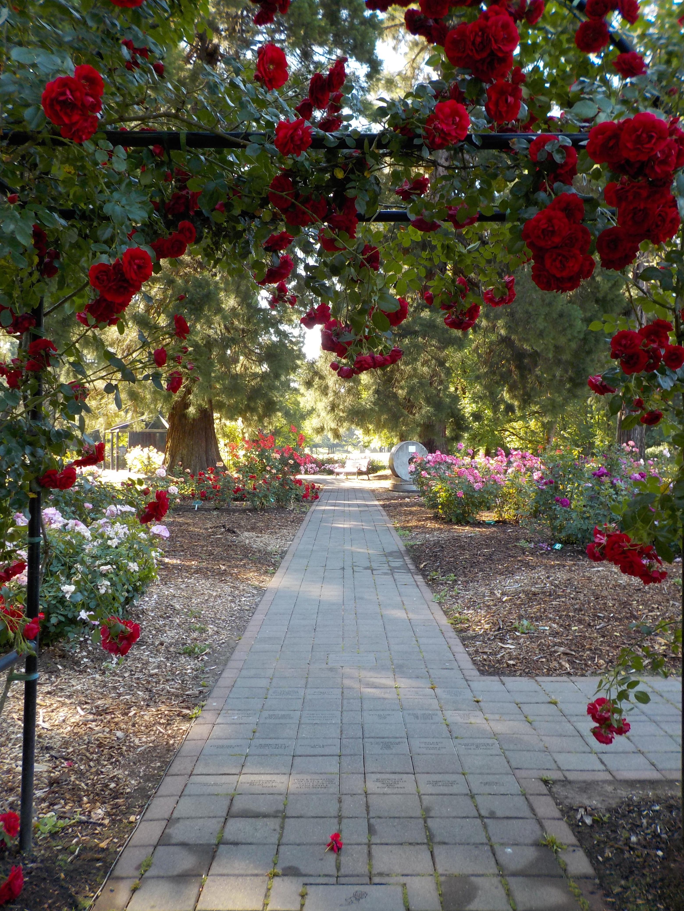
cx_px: 342
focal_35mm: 30
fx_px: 790
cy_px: 456
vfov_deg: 60.0
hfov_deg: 46.8
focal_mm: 4.1
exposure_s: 1/80
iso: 125
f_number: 3.3
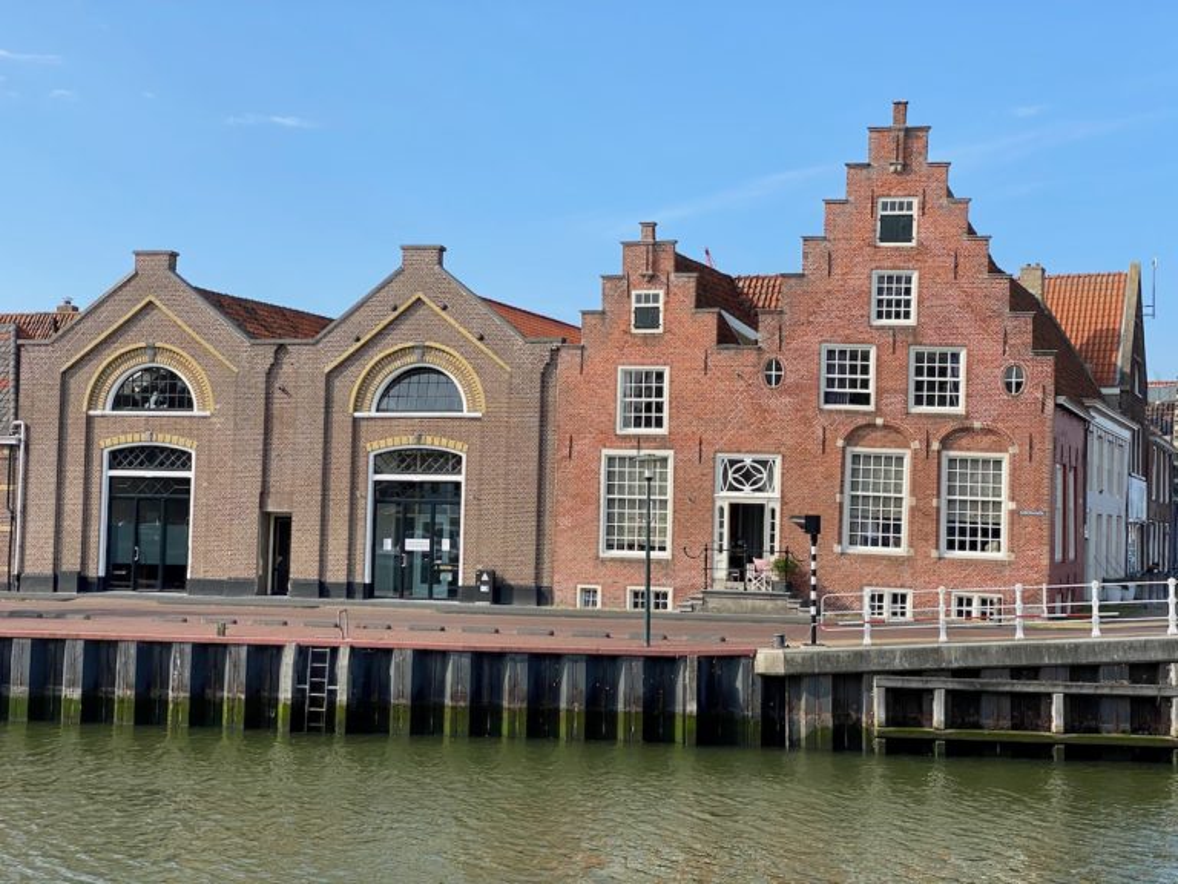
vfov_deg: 28.0
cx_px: 589
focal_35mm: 52
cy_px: 442
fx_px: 1770
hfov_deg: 36.8
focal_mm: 6
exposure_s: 1/1261
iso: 20
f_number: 2
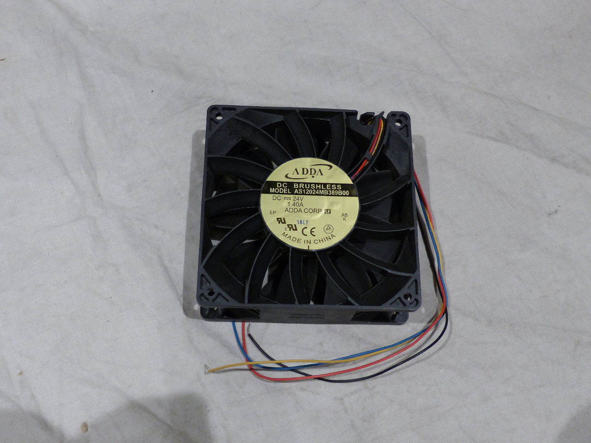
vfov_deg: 35.1
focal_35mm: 41
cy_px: 222
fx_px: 700
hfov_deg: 45.8
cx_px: 296
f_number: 2.8
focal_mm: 7.4
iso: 320
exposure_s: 1/60
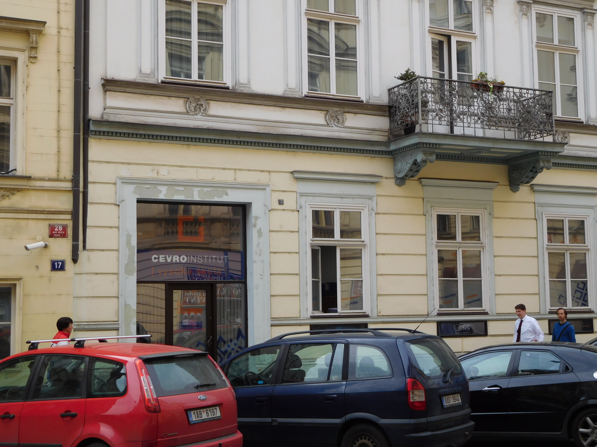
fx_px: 862
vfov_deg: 29.1
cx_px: 298
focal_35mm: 50
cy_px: 224
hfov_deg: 38.2
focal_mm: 8.9
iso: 125
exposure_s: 1/400
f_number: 4.1
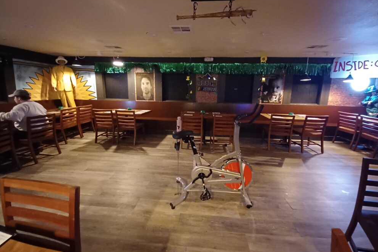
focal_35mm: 14
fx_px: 147
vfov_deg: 81.1
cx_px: 189
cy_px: 117
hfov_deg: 104.3
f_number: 2.2
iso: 1000
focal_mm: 1.42
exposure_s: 1/7.06
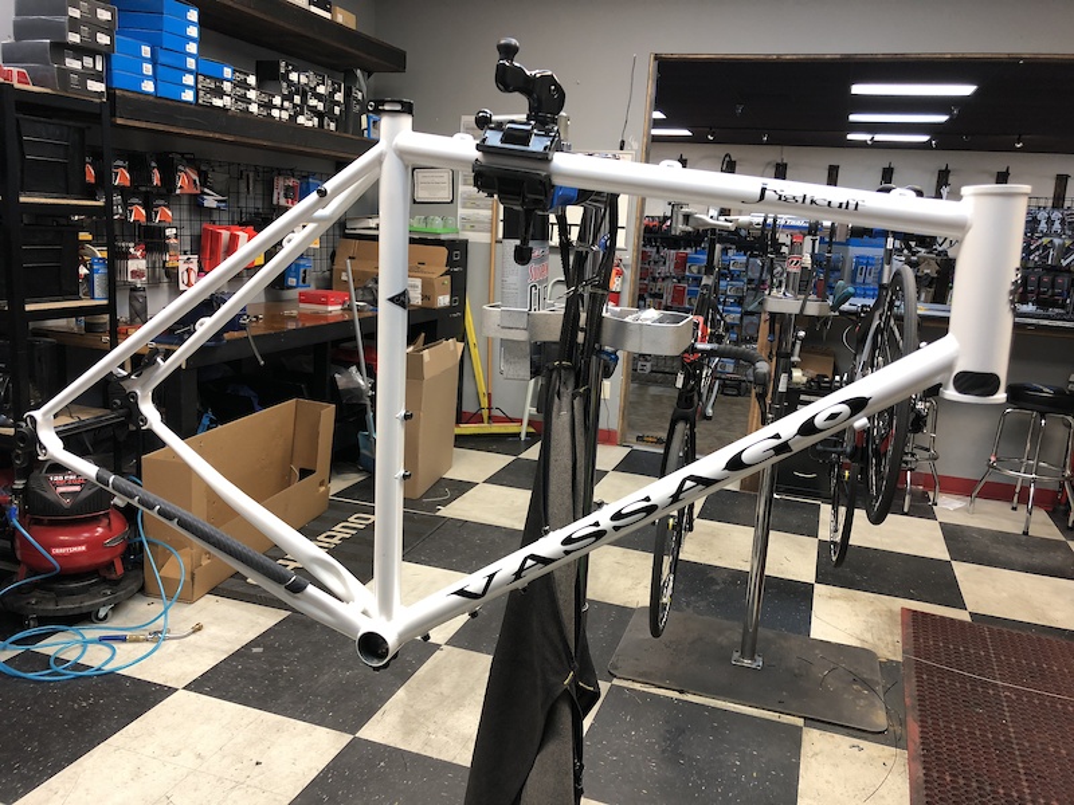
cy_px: 402
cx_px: 537
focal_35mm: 28
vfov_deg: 49.7
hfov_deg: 63.4
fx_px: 869
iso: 40
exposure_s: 1/17
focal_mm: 3.99
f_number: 1.8
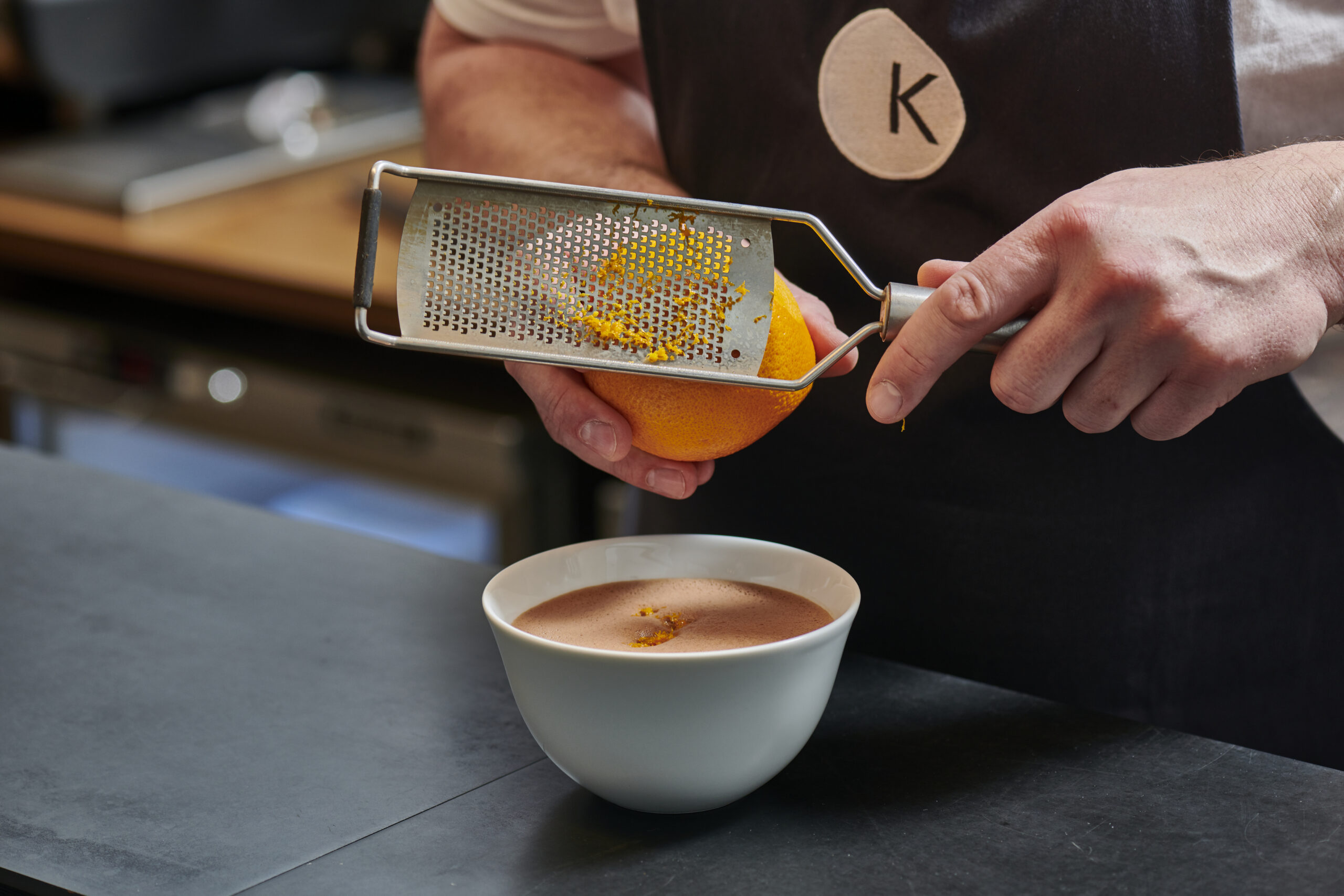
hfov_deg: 19.5
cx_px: 672
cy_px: 448
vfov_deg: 13.0
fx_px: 3920
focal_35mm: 105
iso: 100
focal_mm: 105
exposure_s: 1/125
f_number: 9
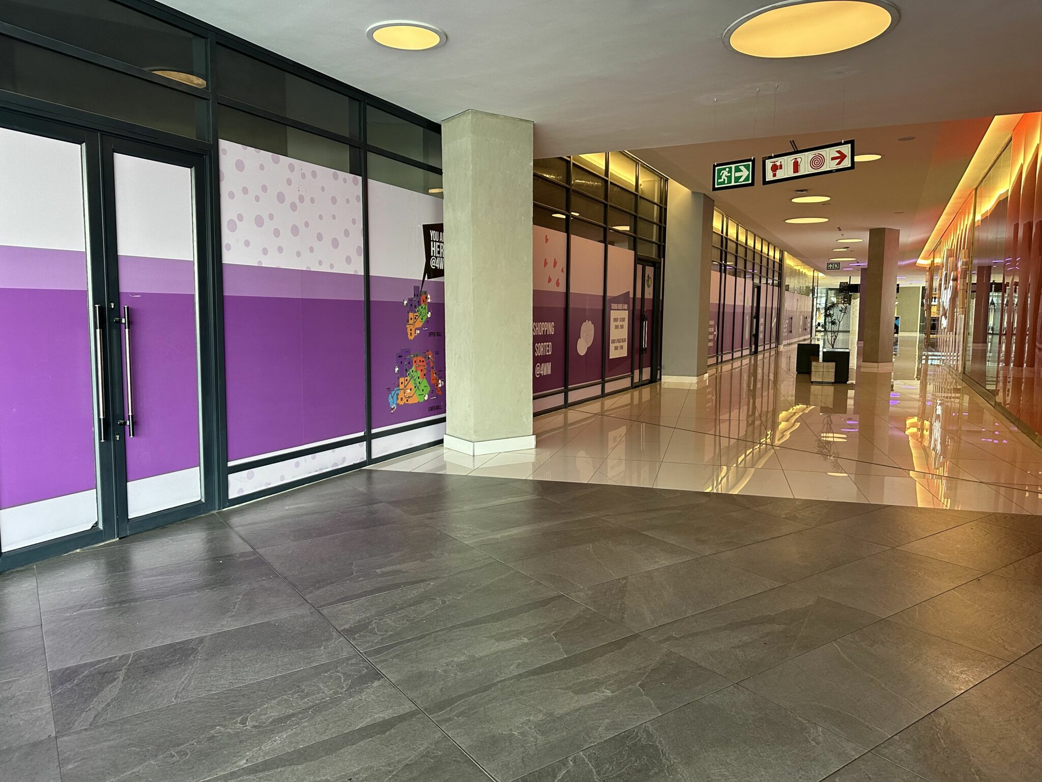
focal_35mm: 24
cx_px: 521
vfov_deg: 56.8
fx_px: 722
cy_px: 391
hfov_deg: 71.6
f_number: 1.78
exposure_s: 1/73
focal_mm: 6.86
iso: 250
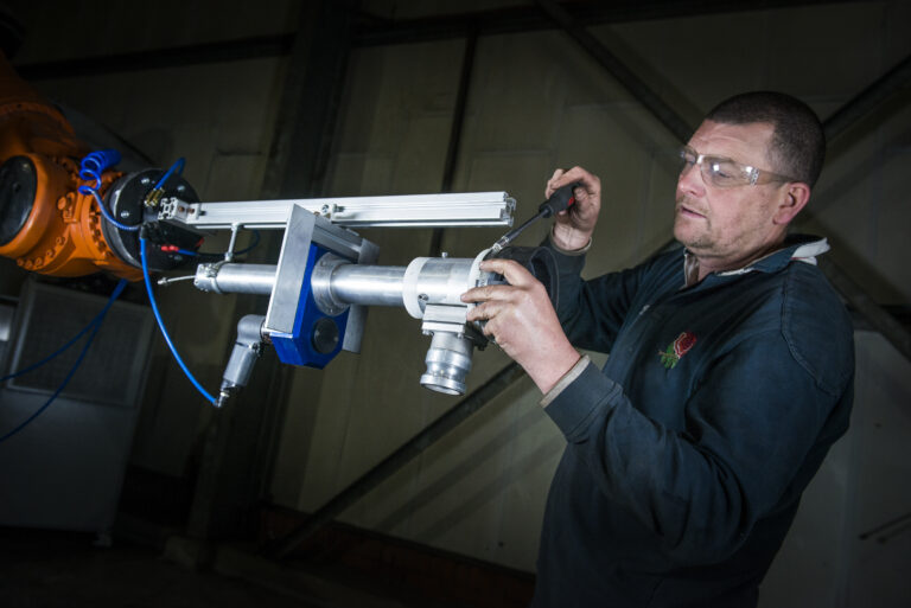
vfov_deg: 42.4
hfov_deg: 60.3
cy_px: 304
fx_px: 785
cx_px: 456
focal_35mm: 31
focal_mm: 31
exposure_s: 1/400
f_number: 4.5
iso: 800
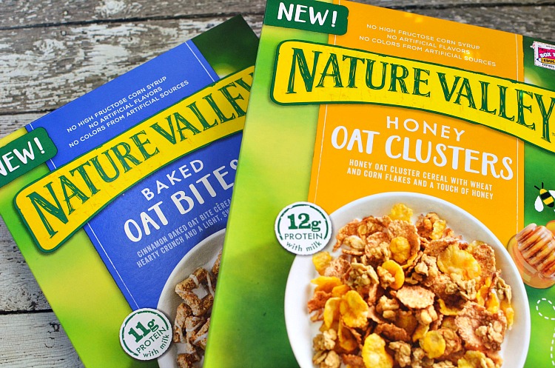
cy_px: 184
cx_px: 278
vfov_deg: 25.6
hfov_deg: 37.9
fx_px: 808
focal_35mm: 52
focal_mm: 35
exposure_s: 1/80
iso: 400
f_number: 4.5
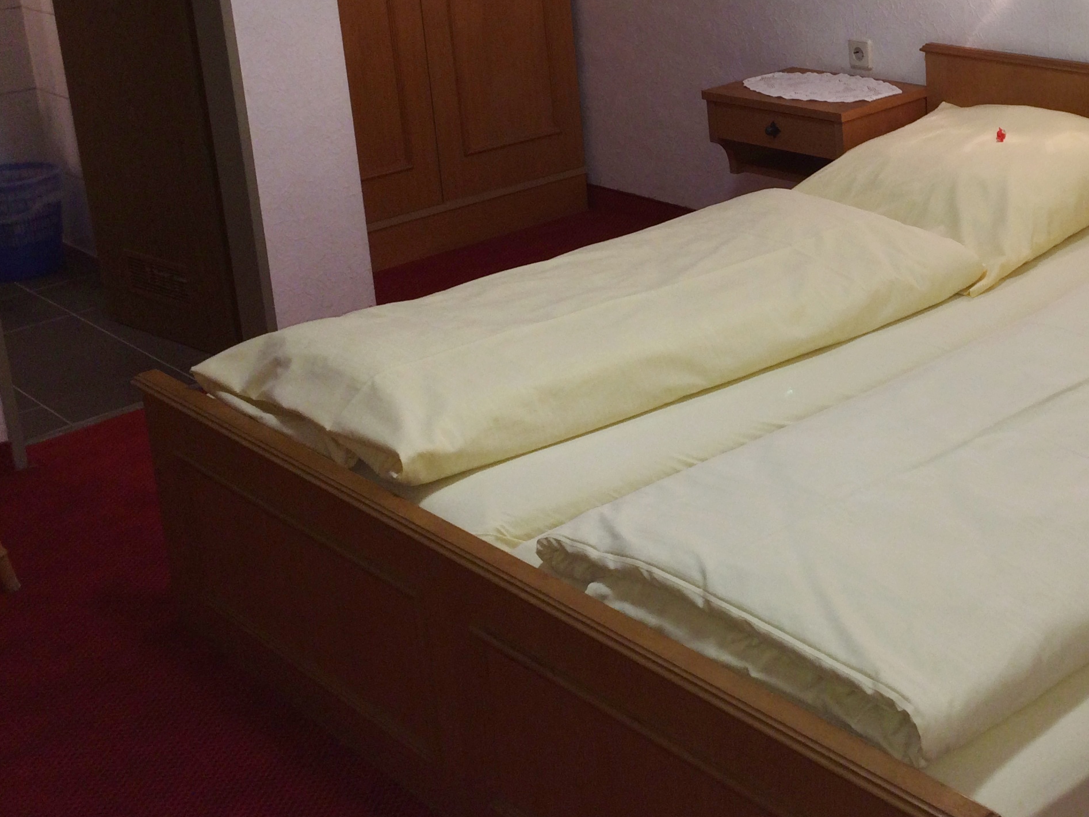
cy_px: 157
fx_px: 1573
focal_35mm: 50
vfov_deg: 28.5
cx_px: 888
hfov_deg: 36.7
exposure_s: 1/33
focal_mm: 4.15
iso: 50
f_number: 2.2
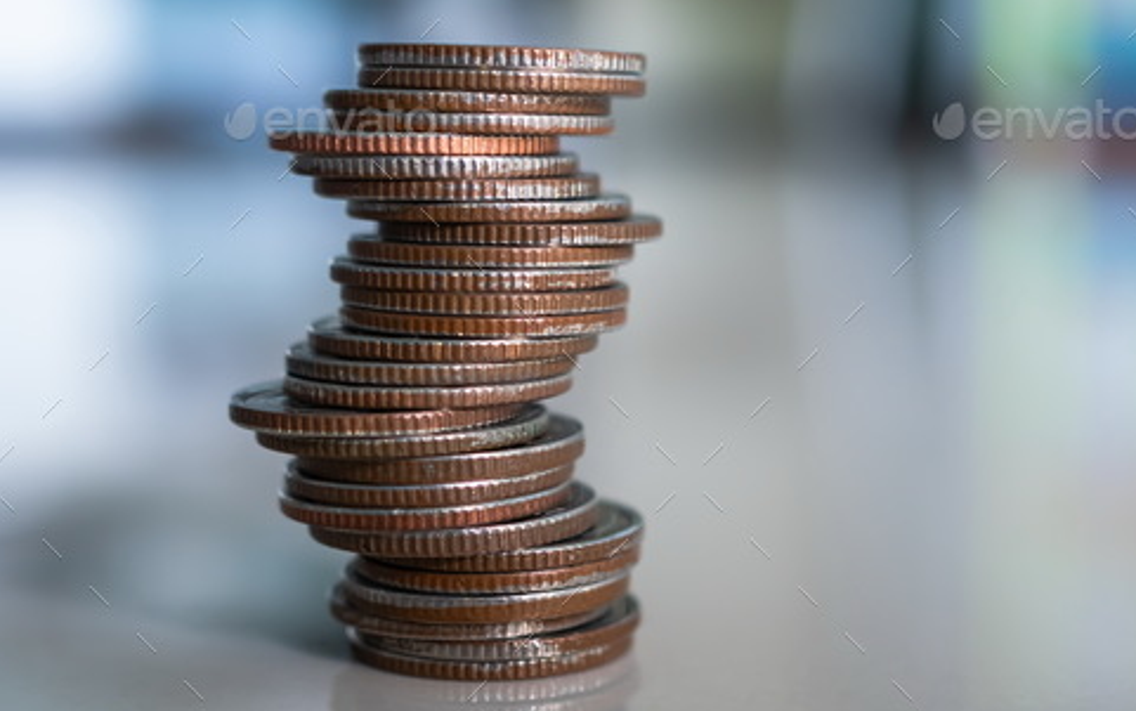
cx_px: 678
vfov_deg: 20.0
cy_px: 292
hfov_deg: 31.4
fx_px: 2013
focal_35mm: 65
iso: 320
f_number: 2.2
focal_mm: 25
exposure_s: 1/60
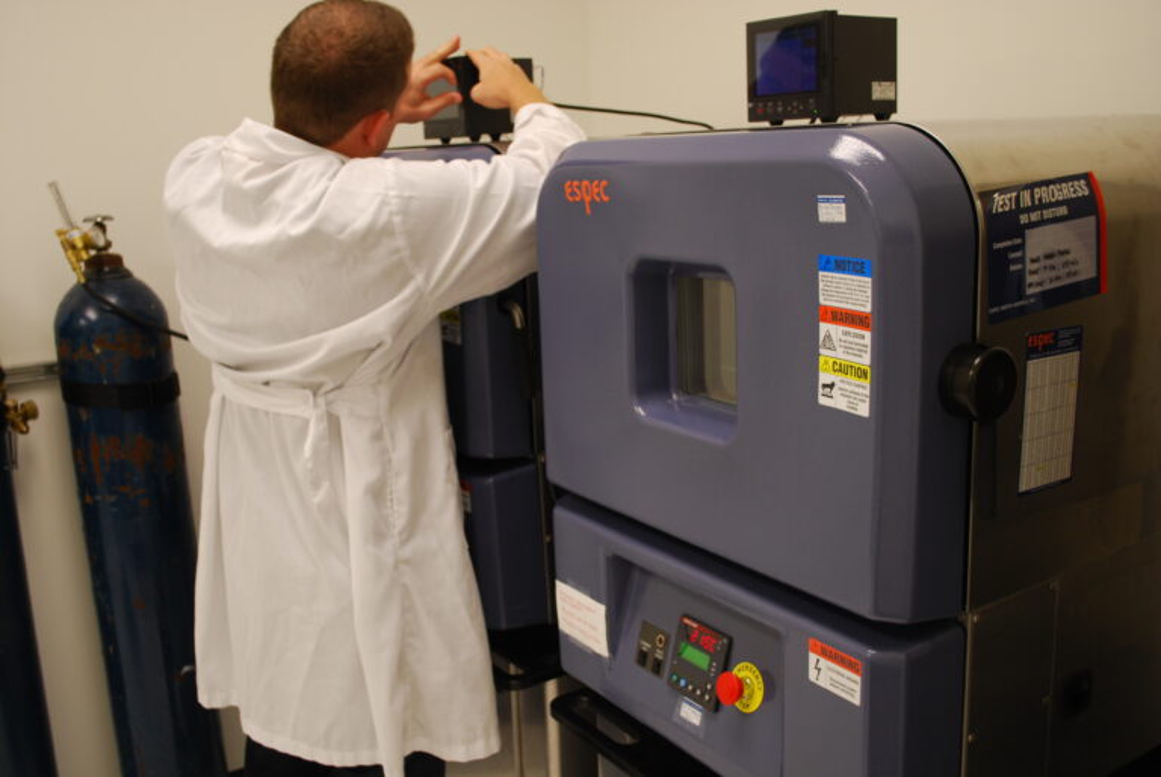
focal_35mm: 33
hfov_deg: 57.2
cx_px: 580
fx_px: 1065
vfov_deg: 40.1
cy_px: 388
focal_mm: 22
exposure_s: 1/30
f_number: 4
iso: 280
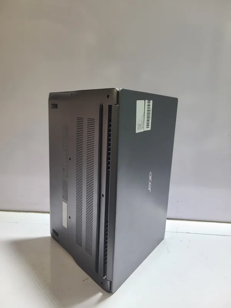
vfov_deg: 67.3
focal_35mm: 26
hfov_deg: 53.1
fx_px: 231
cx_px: 116
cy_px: 154
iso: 80
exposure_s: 1/50
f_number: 1.8
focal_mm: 5.4
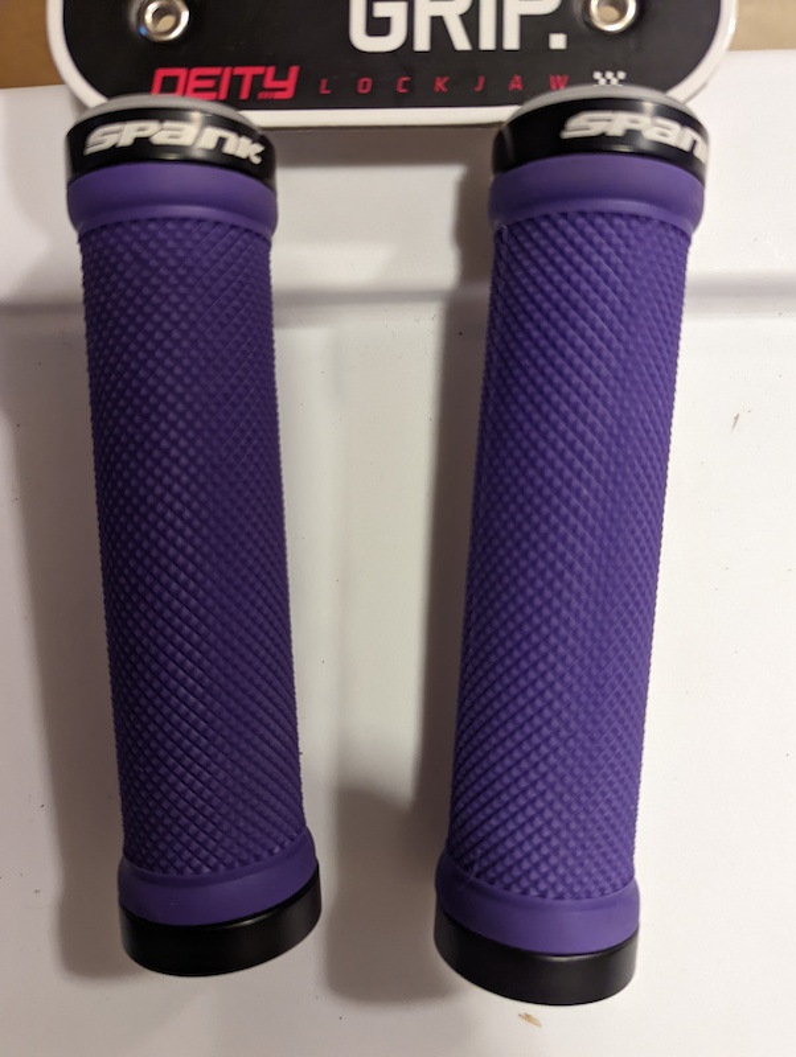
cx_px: 398
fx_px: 734
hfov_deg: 56.9
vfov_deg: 71.5
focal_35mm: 24
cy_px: 528
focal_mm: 6.81
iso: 2065
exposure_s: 1/60
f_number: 1.85
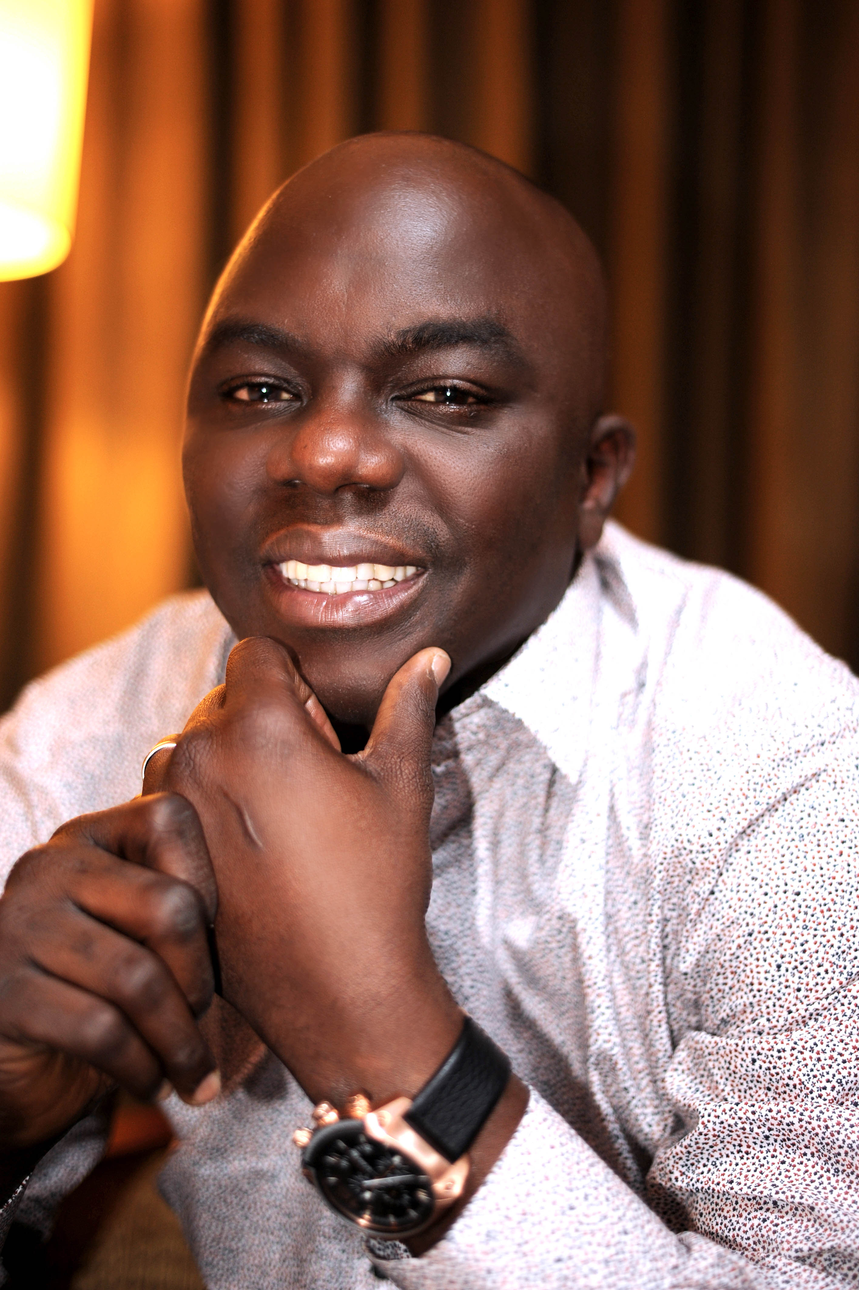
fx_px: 1792
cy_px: 645
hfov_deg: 27.0
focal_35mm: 50
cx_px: 430
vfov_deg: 39.6
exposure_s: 1/100
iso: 500
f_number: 2.2
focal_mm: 50
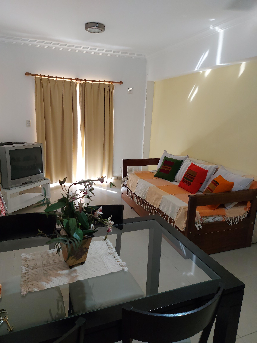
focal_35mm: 24
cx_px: 128
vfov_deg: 71.6
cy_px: 172
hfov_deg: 56.8
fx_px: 238
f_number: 1.8
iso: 160
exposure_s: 1/50
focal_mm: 5.23
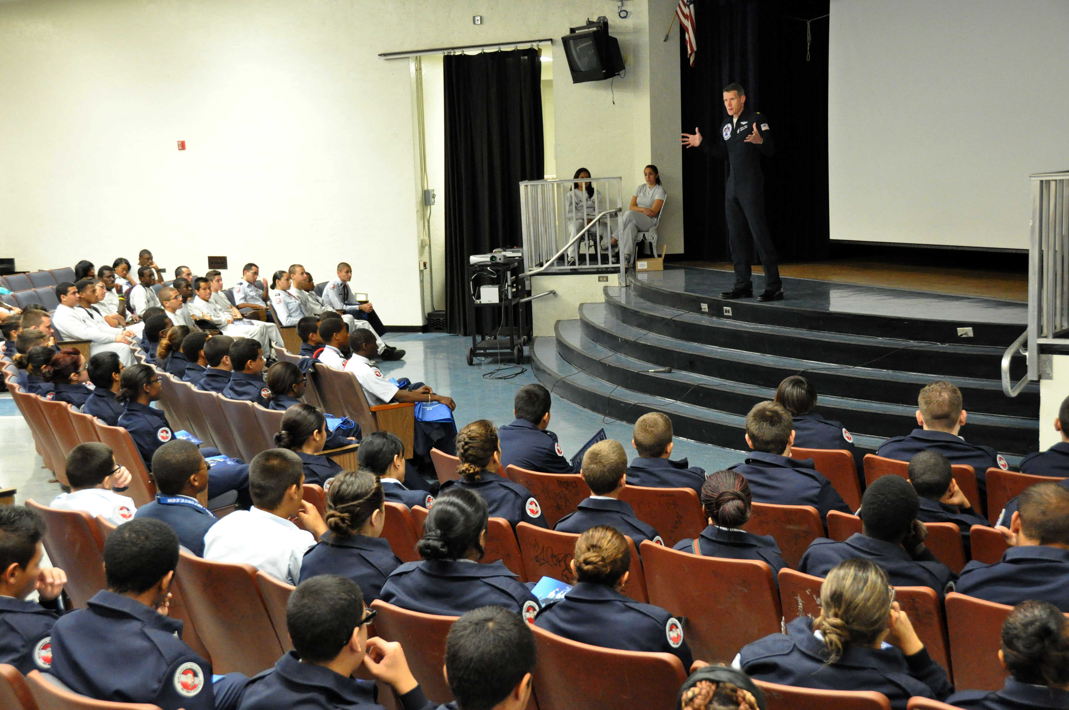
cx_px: 534
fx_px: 1424
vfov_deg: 28.0
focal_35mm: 48
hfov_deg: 41.2
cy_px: 355
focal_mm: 32
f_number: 5
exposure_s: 1/30
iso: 3200
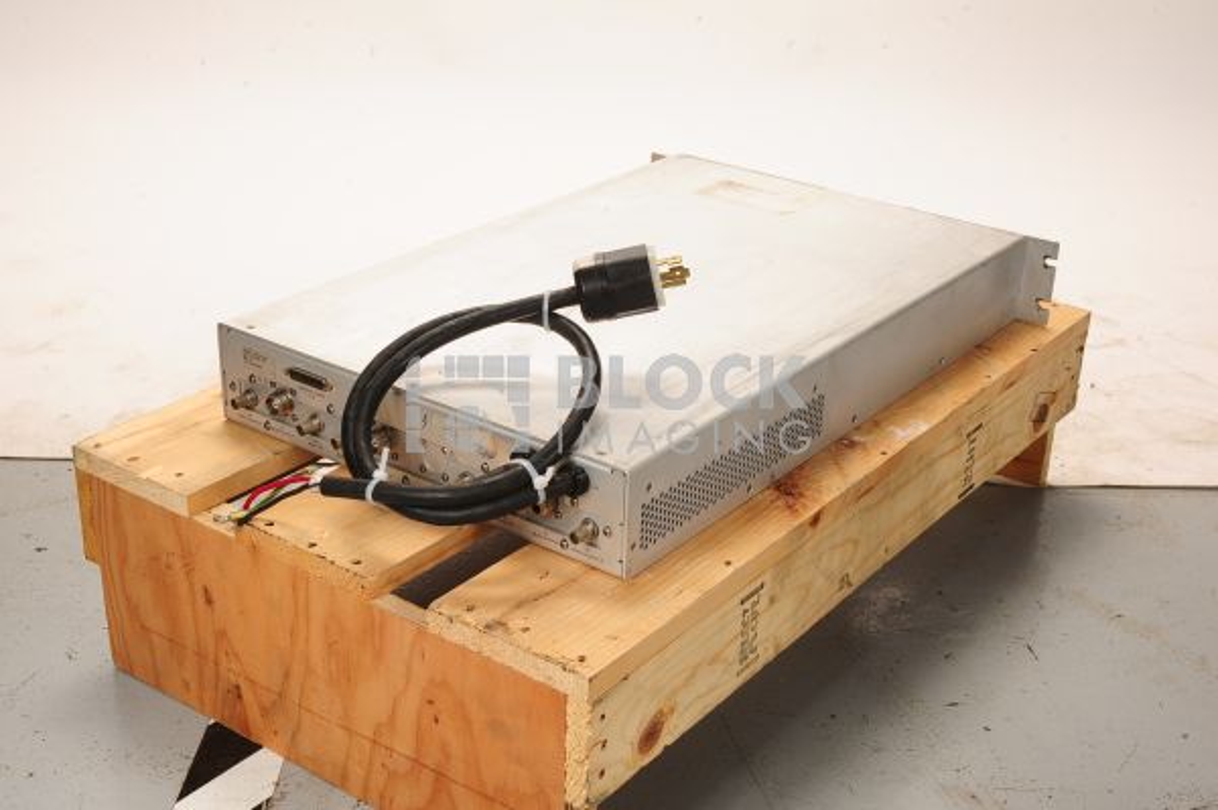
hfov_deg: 39.6
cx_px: 609
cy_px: 405
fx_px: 1690
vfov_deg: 26.9
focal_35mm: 50
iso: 320
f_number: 14
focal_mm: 50
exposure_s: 1/160
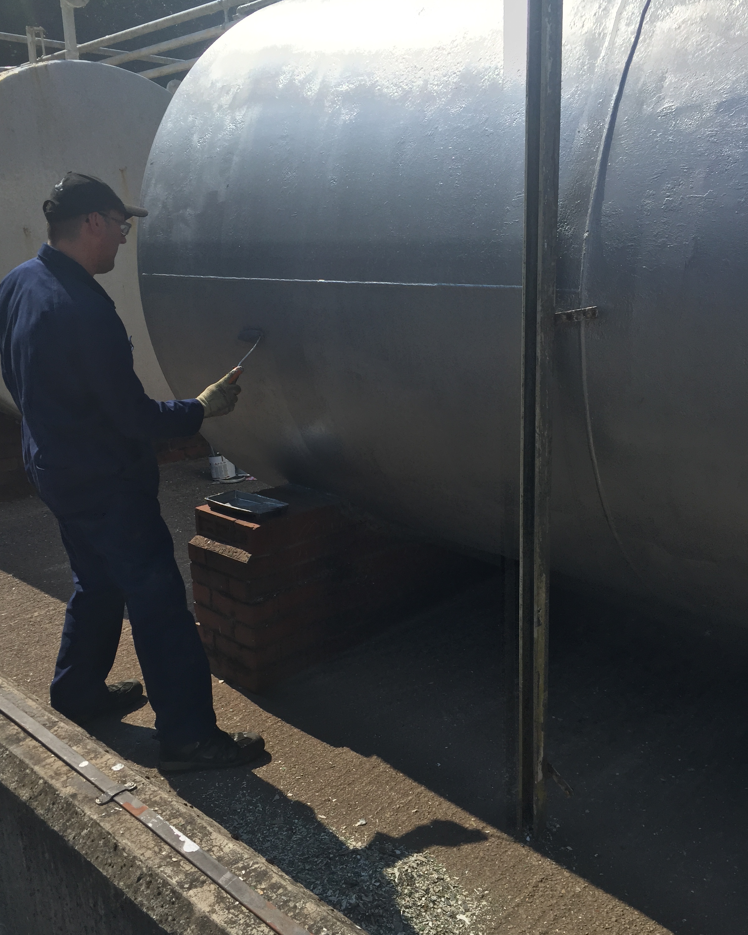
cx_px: 367
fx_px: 858
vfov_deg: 57.2
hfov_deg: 47.1
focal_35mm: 31
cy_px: 471
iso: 32
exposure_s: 1/2639
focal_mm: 4.15
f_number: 2.2
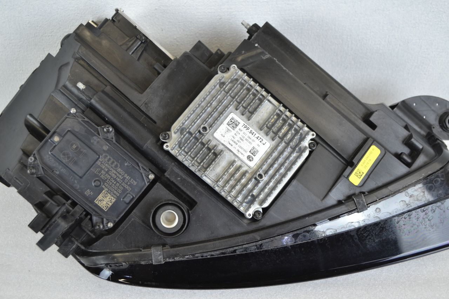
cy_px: 150
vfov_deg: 34.2
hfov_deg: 49.6
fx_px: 486
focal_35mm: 39
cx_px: 224
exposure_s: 1/30
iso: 400
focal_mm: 26
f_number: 4.2
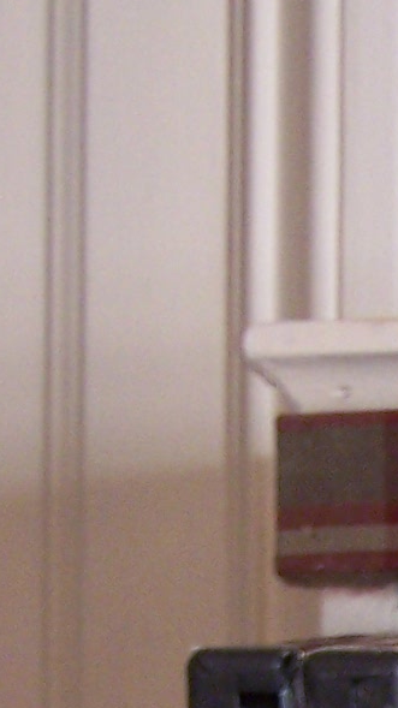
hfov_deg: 6.5
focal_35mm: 181
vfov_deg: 11.5
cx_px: 786
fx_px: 3398
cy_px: 988
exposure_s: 1/8
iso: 140
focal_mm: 6.3
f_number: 2.8
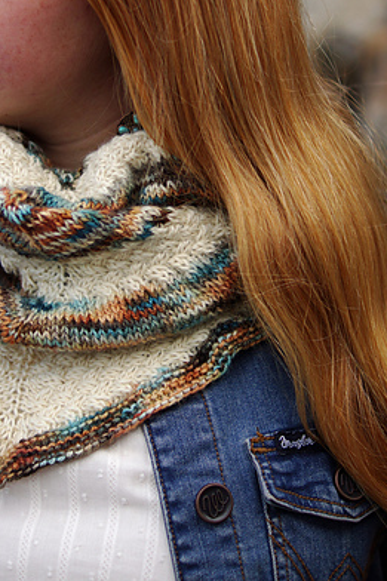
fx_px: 1385
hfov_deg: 15.8
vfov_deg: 23.6
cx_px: 91
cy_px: 203
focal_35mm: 86
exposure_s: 1/1000
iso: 100
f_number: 1.8
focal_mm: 35
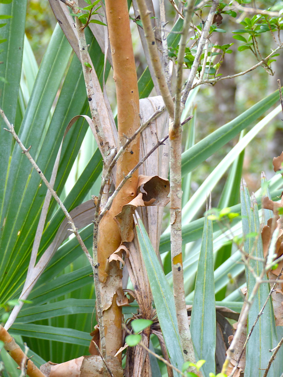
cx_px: 142
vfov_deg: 11.1
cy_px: 188
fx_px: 1941
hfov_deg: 8.3
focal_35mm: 178
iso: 100
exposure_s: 1/80
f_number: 2.8
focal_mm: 32
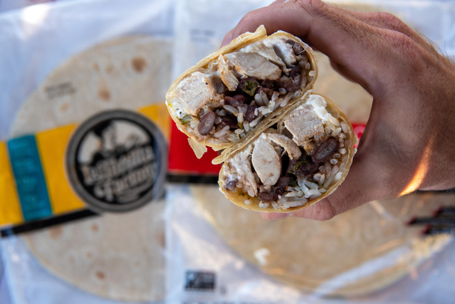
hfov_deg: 43.6
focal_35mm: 45
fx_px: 569
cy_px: 152
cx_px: 228
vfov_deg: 29.9
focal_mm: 30
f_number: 5
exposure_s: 1/80
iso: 100
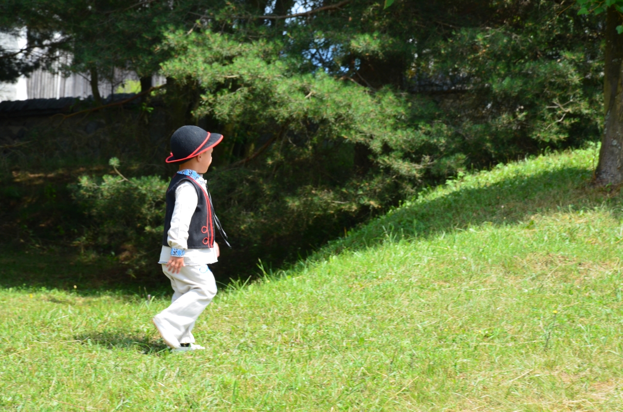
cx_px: 312
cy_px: 206
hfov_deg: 13.1
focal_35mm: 158
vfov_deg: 8.7
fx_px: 2720
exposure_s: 1/100
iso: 200
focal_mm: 105
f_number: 11
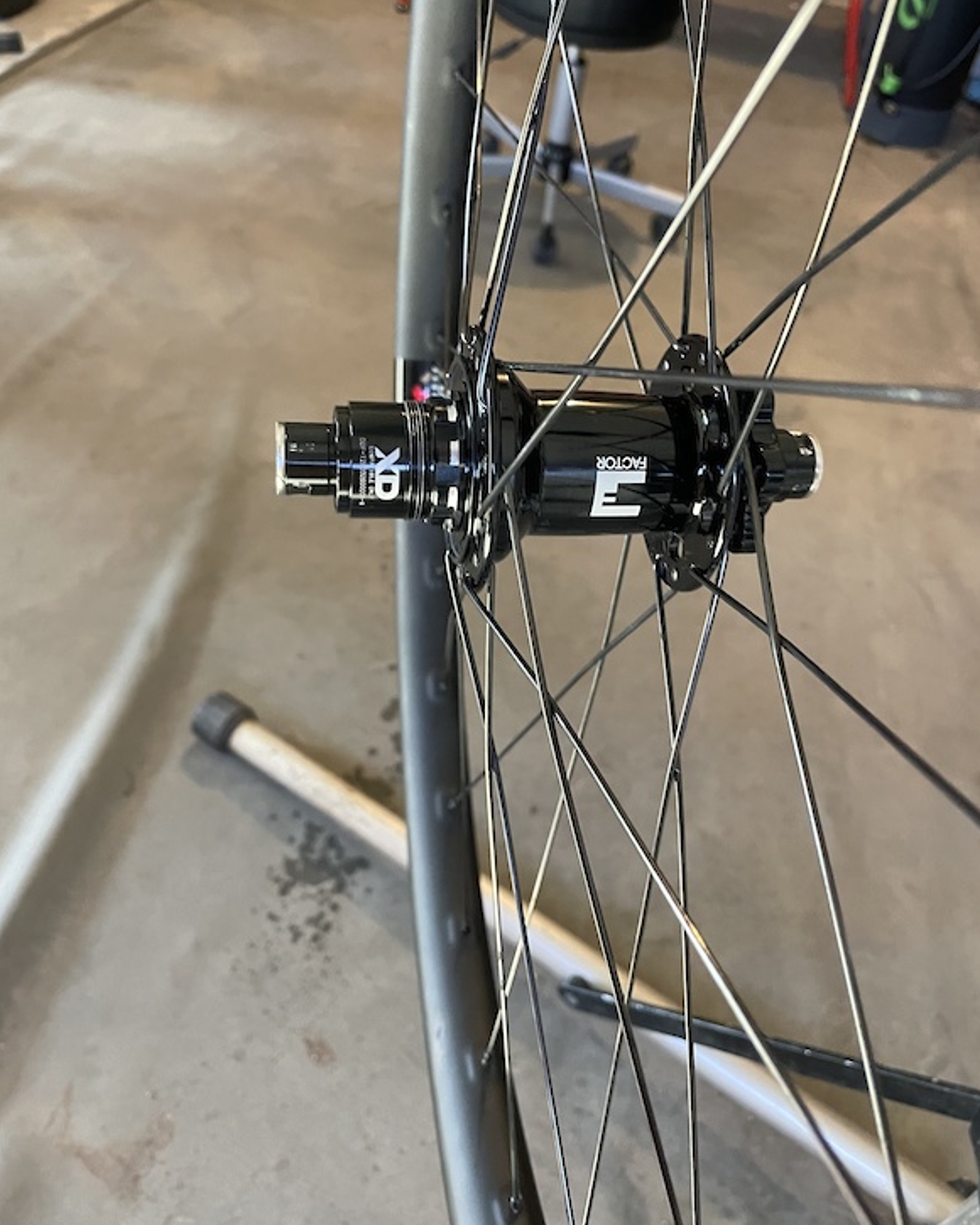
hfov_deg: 51.5
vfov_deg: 62.2
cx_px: 505
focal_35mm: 28
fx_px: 1015
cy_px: 585
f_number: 1.6
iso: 400
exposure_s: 1/60
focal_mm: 4.2
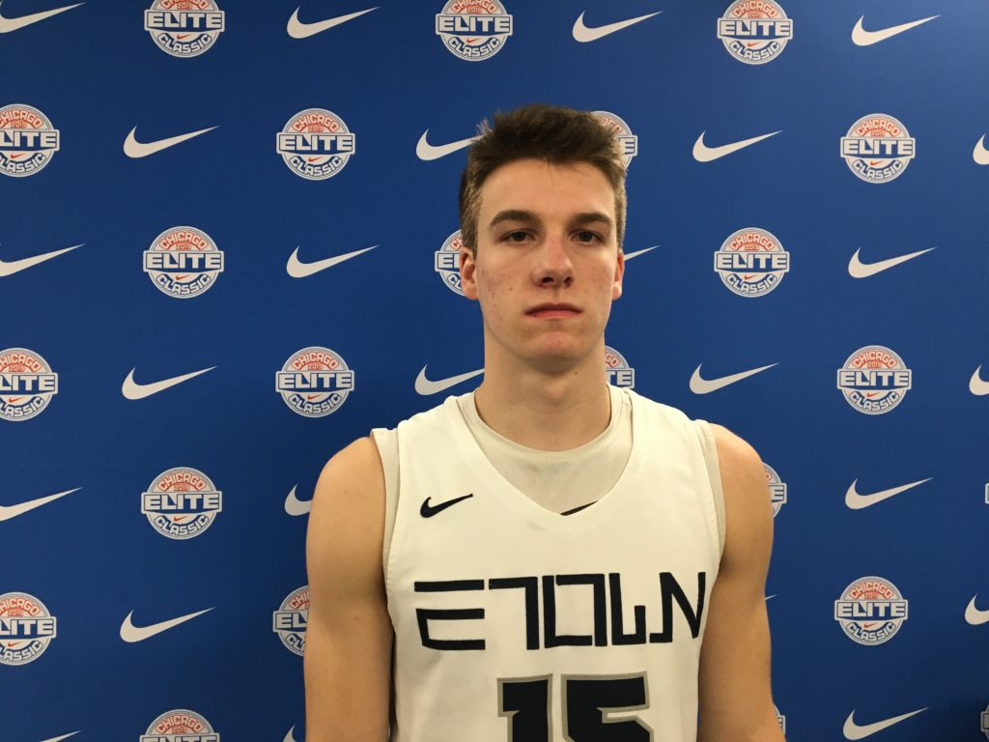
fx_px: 829
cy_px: 371
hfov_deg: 61.7
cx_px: 494
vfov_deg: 48.2
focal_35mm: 29
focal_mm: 4.15
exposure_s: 1/30
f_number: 2.2
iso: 40
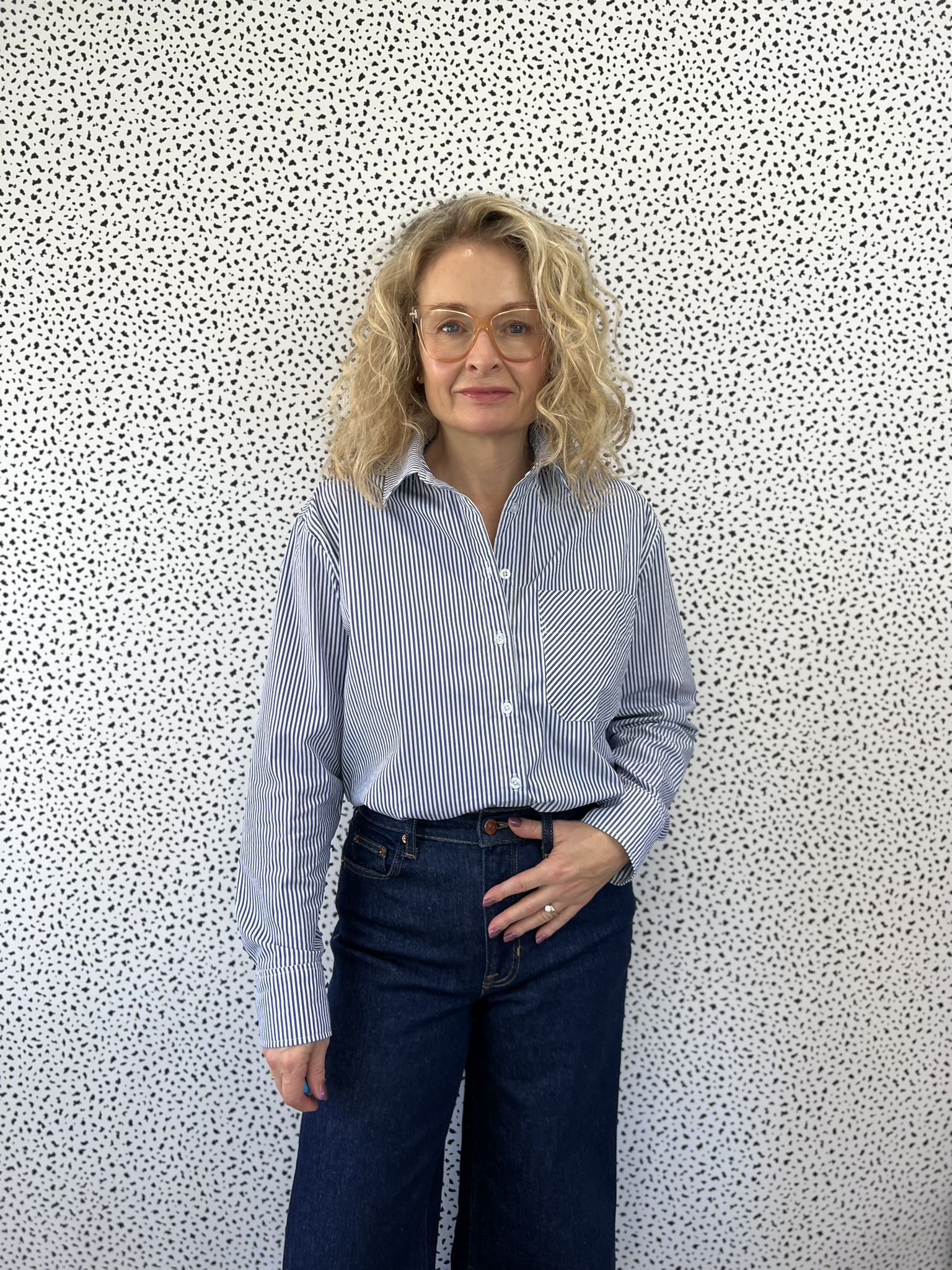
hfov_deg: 53.1
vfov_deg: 67.3
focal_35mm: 26
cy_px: 635
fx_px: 953
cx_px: 476
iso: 32
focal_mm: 5.7
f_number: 1.5
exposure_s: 1/122
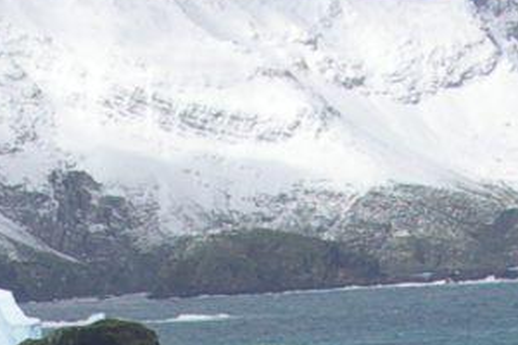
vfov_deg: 4.9
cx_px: 285
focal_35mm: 266
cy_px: 1038
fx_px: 3827
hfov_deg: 7.7
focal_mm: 26
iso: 200
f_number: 9.5
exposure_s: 1/500
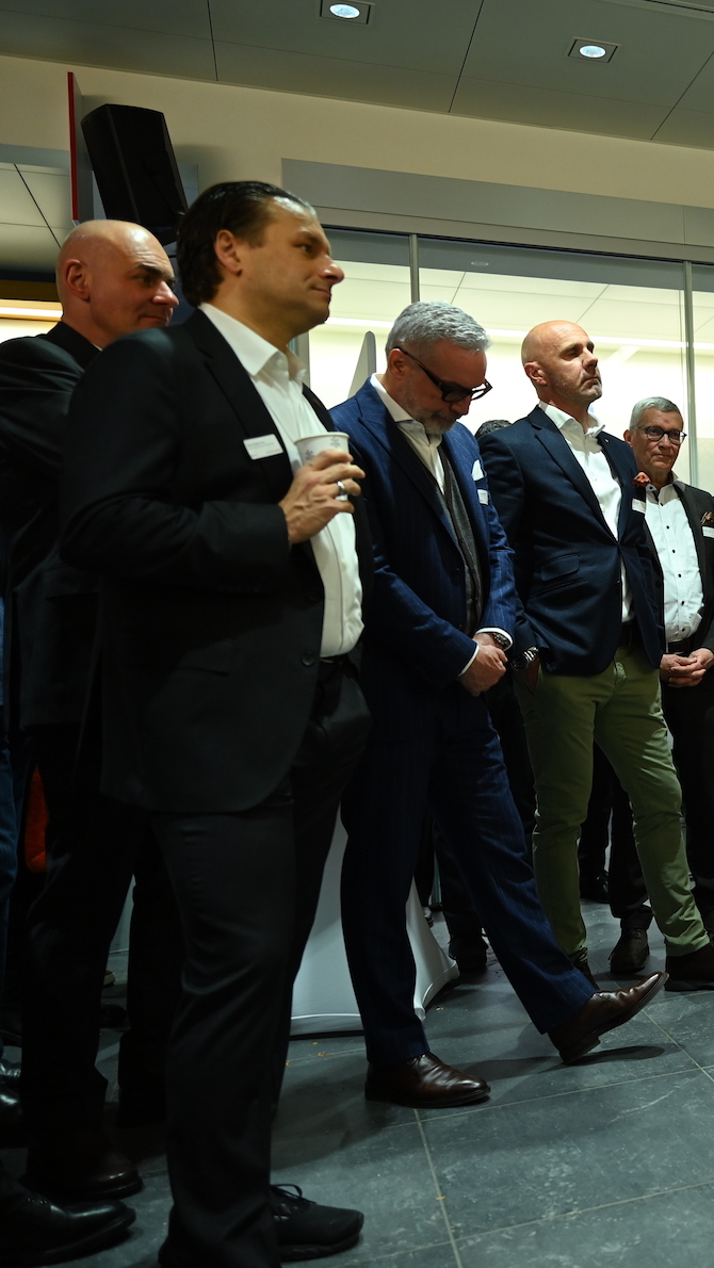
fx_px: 1278
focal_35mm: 38
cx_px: 909
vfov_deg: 52.8
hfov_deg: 26.7
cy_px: 632
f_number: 2.8
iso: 640
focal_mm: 24
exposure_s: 1/60
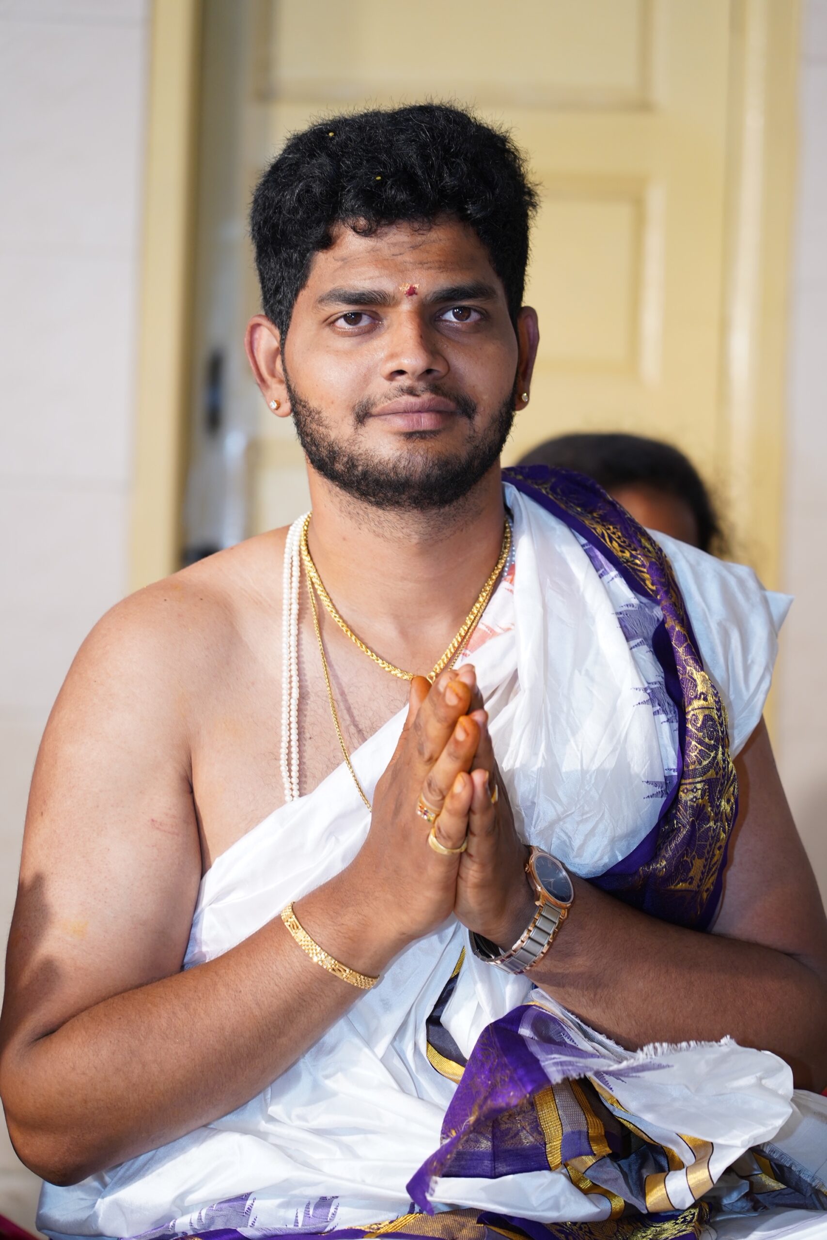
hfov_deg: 13.0
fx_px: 3617
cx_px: 414
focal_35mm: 105
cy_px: 620
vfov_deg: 19.5
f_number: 4
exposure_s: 1/160
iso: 800
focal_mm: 105
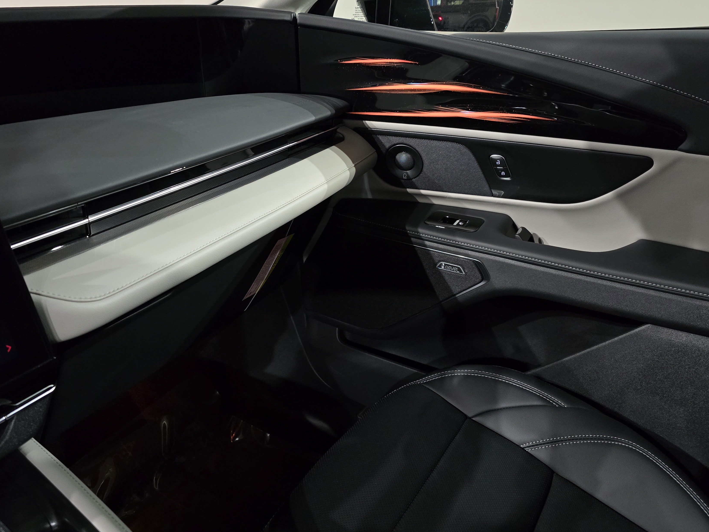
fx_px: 573
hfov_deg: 63.4
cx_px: 326
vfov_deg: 49.4
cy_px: 212
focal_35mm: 28
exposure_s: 1/120
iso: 800
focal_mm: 6.3
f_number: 1.7
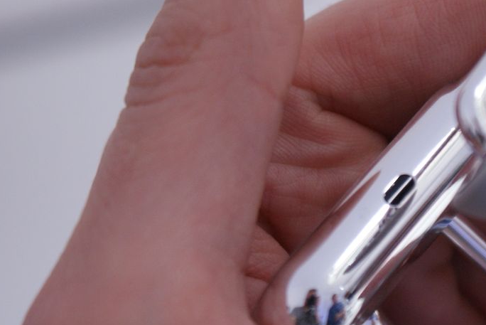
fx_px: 2134
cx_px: 409
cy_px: 216
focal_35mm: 158
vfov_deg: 8.7
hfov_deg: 12.9
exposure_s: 1/10
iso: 400
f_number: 5.6
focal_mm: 60
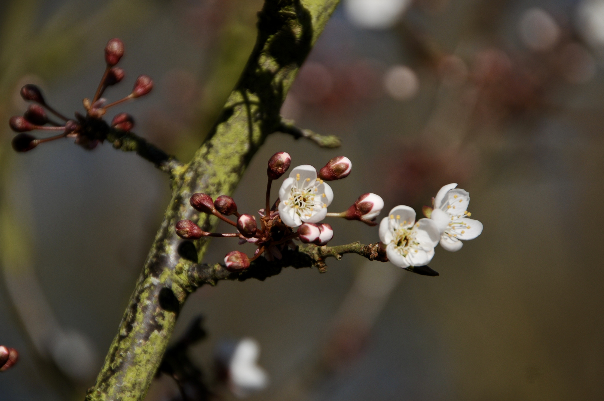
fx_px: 5027
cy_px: 200
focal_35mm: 300
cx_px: 302
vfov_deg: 4.6
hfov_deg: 6.9
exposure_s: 1/1600
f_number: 6.3
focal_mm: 200
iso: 200
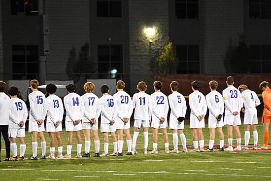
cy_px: 90
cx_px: 136
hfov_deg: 7.6
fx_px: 2033
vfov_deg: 5.1
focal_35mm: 270
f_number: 2.8
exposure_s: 1/400
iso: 3200
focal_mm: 180
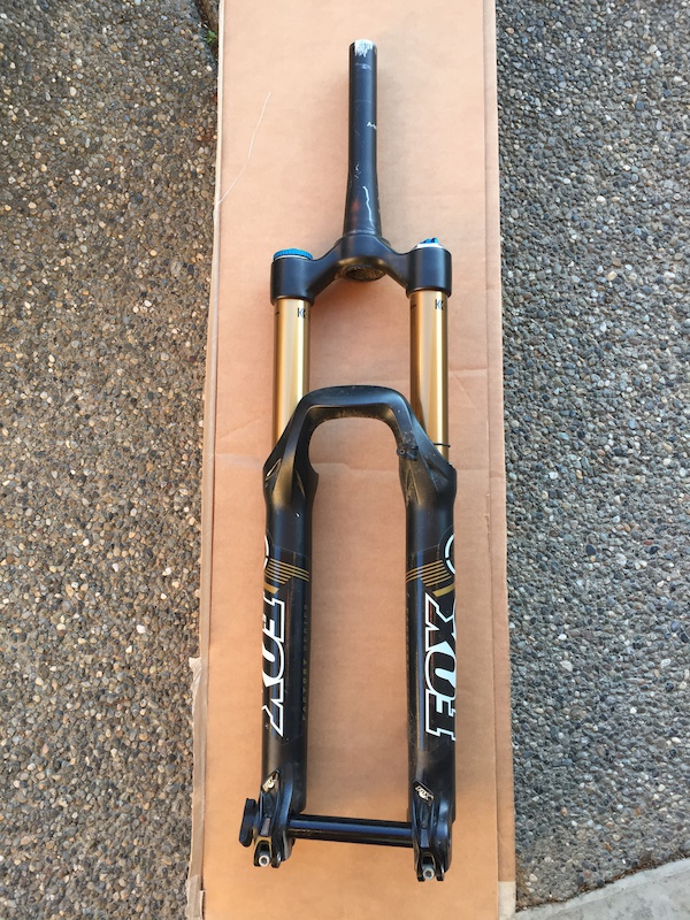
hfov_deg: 48.2
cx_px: 345
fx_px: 771
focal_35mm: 29
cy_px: 460
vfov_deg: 61.7
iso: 32
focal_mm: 4.15
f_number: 2.2
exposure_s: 1/40
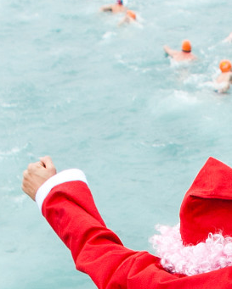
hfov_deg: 19.9
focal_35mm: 76
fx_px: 652
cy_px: 364
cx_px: 31
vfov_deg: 22.7
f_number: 4.5
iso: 800
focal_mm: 18
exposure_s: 1/1250
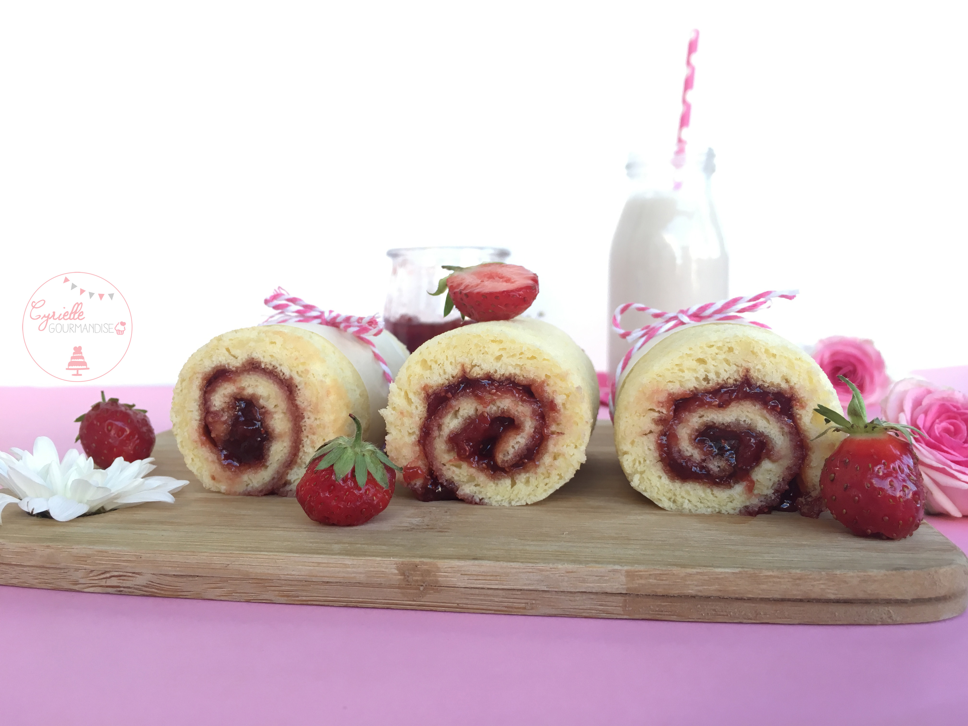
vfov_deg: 48.2
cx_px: 484
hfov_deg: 61.7
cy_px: 363
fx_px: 811
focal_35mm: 29
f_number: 2.2
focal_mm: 4.15
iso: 25
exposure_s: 1/33
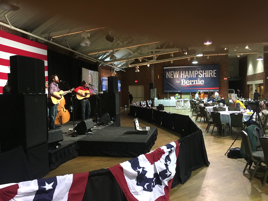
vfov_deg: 48.2
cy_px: 100
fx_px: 225
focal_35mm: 29
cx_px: 134
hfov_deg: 61.7
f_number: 2.2
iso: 200
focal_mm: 4.15
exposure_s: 1/24
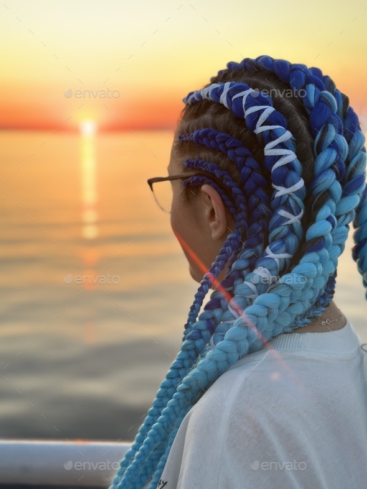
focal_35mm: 48
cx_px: 184
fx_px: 679
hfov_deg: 30.3
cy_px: 244
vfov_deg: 39.7
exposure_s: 1/172
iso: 100
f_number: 1.78
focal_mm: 6.86
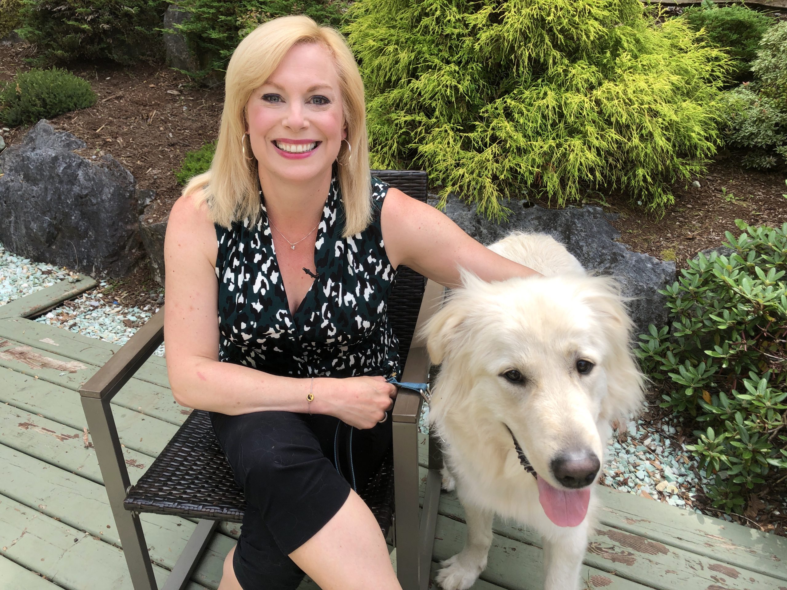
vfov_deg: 49.7
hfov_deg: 63.4
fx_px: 637
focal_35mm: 28
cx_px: 394
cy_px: 295
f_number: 1.8
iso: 20
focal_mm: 3.99
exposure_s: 1/374
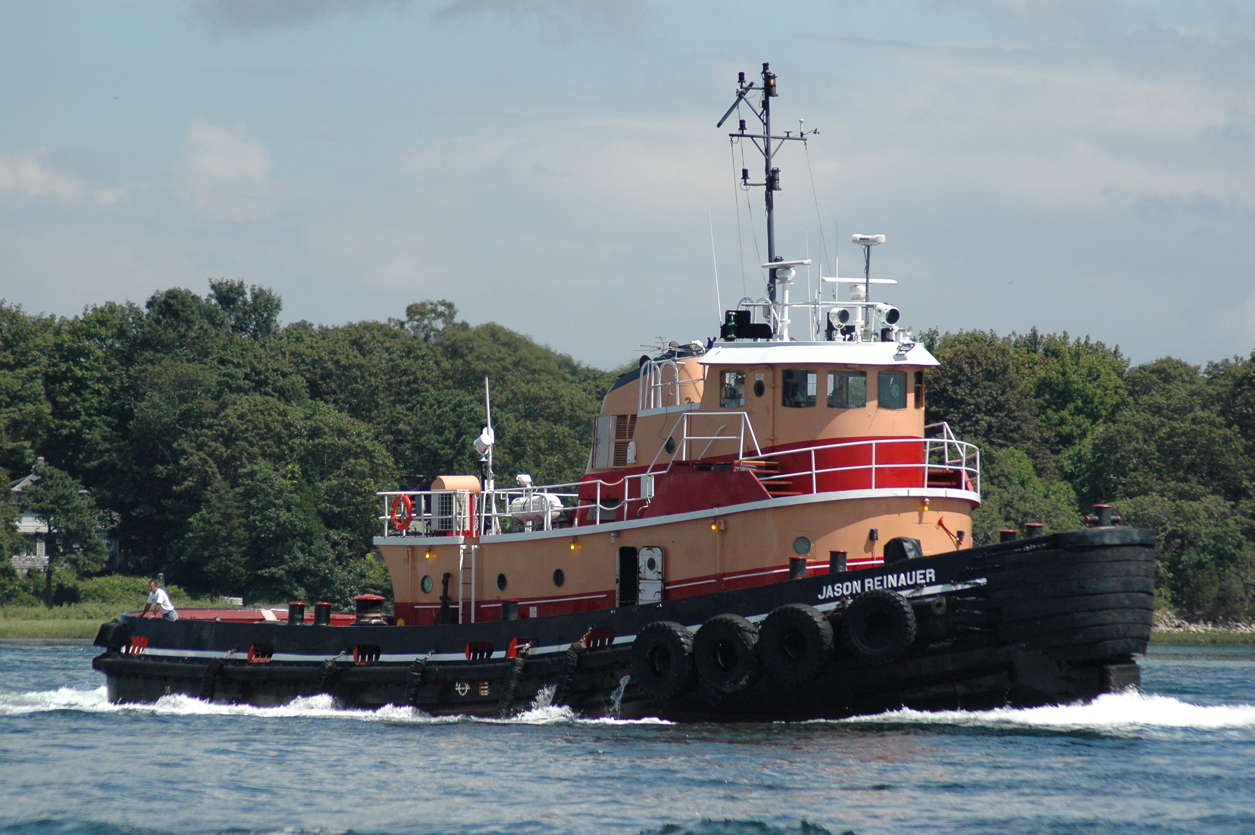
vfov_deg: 4.8
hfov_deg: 7.2
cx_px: 628
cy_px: 418
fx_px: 9927
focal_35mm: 285
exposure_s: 1/2000
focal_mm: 190
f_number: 5.6
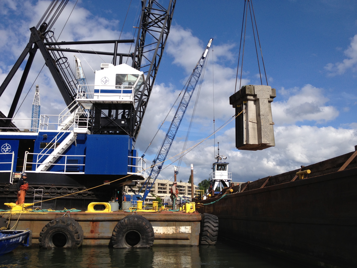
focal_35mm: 35
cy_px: 134
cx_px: 178
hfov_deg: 52.6
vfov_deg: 40.7
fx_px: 361
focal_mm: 4.28
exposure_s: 1/2123
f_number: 2.4
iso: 50
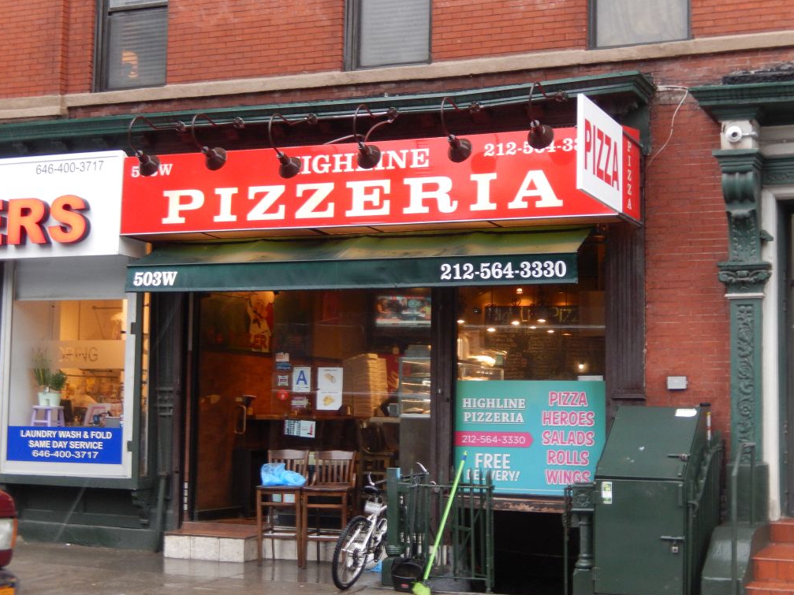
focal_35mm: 59
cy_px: 300
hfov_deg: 32.7
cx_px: 397
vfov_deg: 24.8
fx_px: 1353
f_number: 4.6
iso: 280
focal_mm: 10.4
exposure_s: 1/30
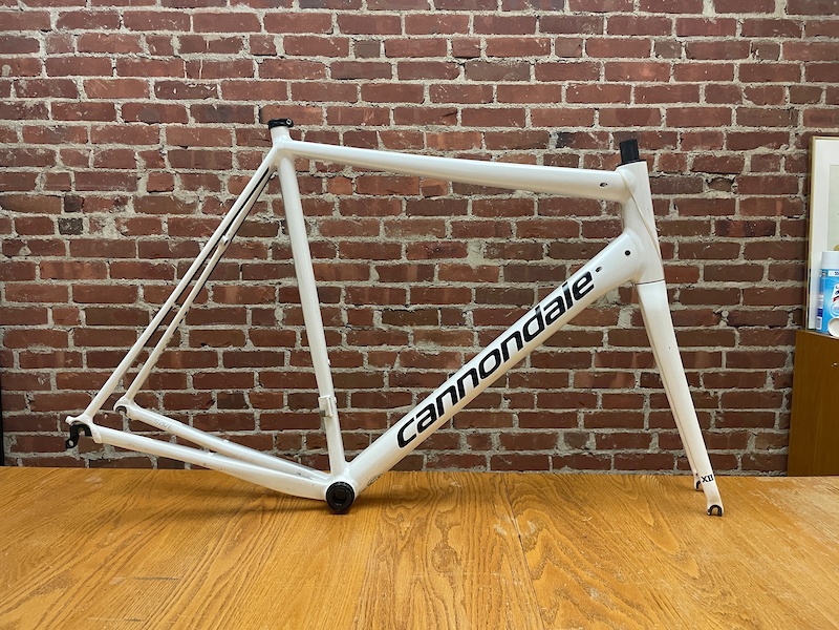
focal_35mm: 26
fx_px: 630
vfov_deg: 53.1
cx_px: 420
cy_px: 315
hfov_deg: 67.3
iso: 160
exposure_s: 1/60
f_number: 1.6
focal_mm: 4.2
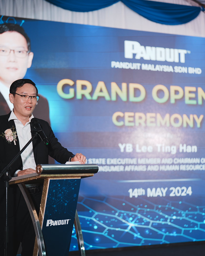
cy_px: 127
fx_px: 539
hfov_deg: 21.6
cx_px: 107
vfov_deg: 26.8
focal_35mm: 71
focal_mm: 50
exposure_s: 1/80
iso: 160
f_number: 1.4
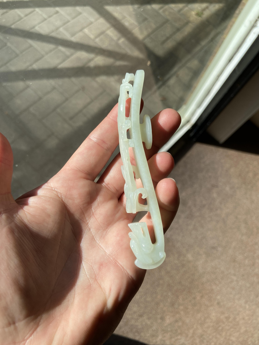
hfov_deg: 53.1
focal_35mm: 26
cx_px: 130
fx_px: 259
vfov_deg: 67.3
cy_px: 172
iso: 32
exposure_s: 1/1412
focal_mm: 4.25
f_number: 1.8
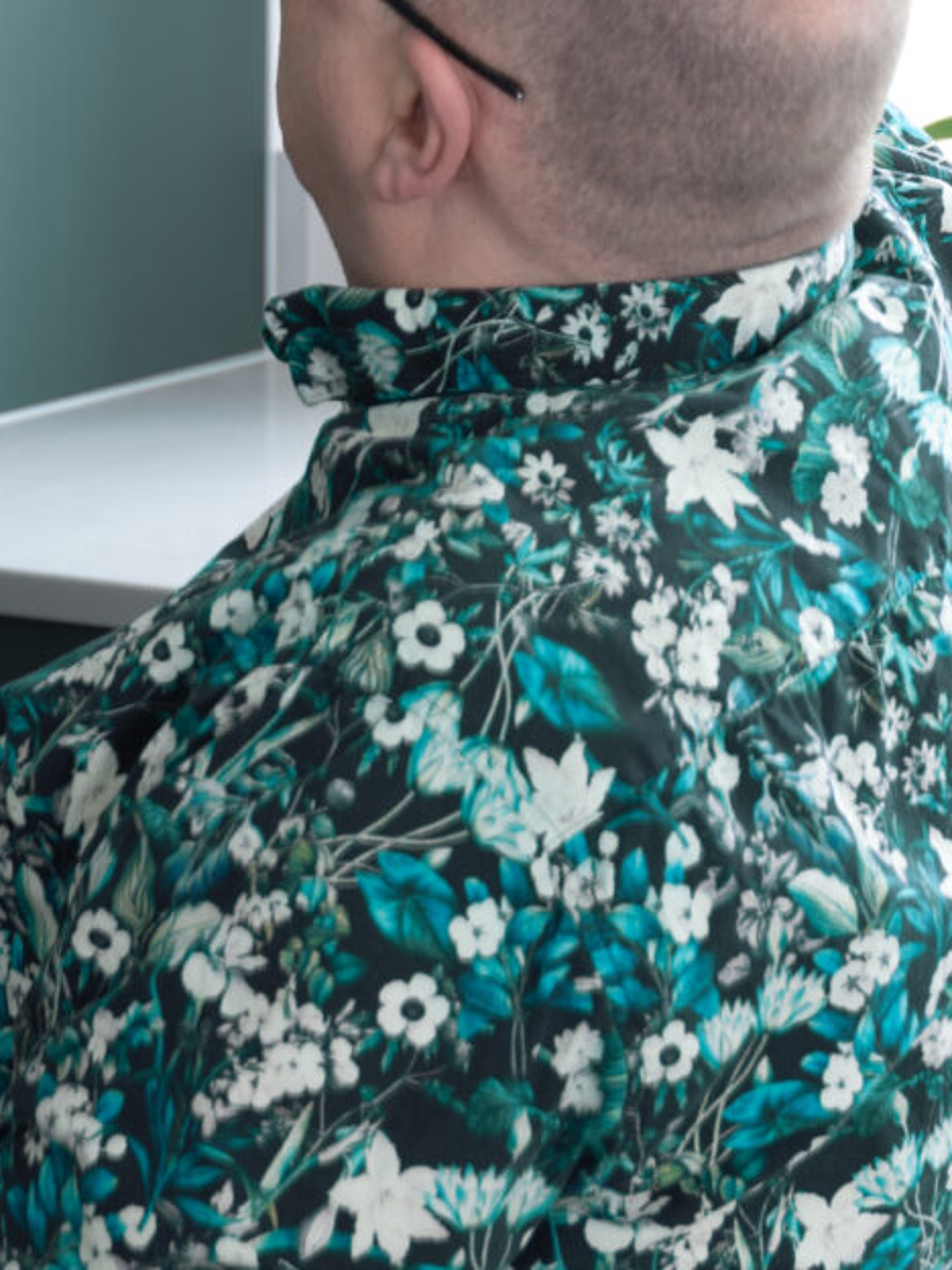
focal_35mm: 242
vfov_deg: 8.1
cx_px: -28
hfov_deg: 6.1
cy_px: -65
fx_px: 8874
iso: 100
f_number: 5.6
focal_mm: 75
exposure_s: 1/2
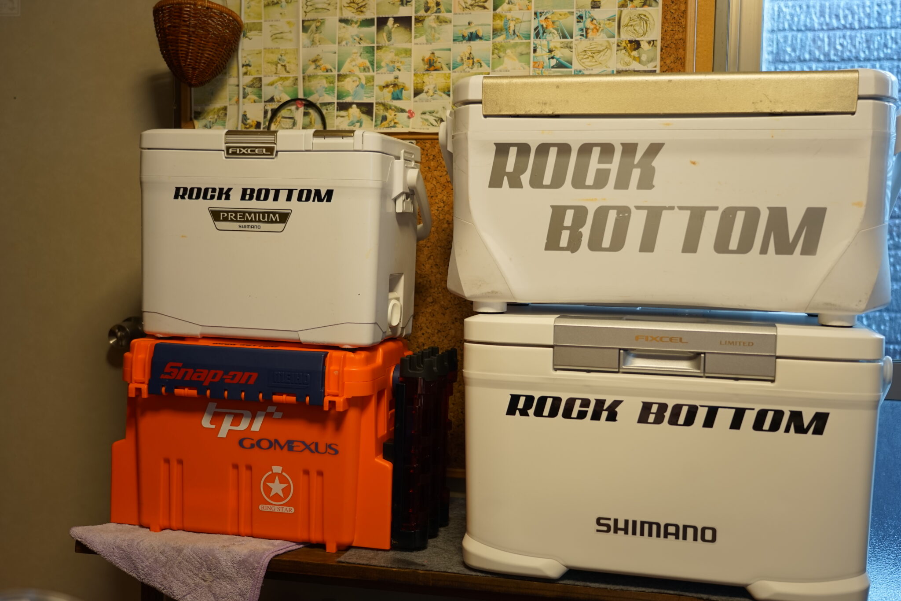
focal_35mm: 41
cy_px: 300
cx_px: 450
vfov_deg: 32.6
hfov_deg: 47.4
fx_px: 1026
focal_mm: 41
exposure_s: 1/60
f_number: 4
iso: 640
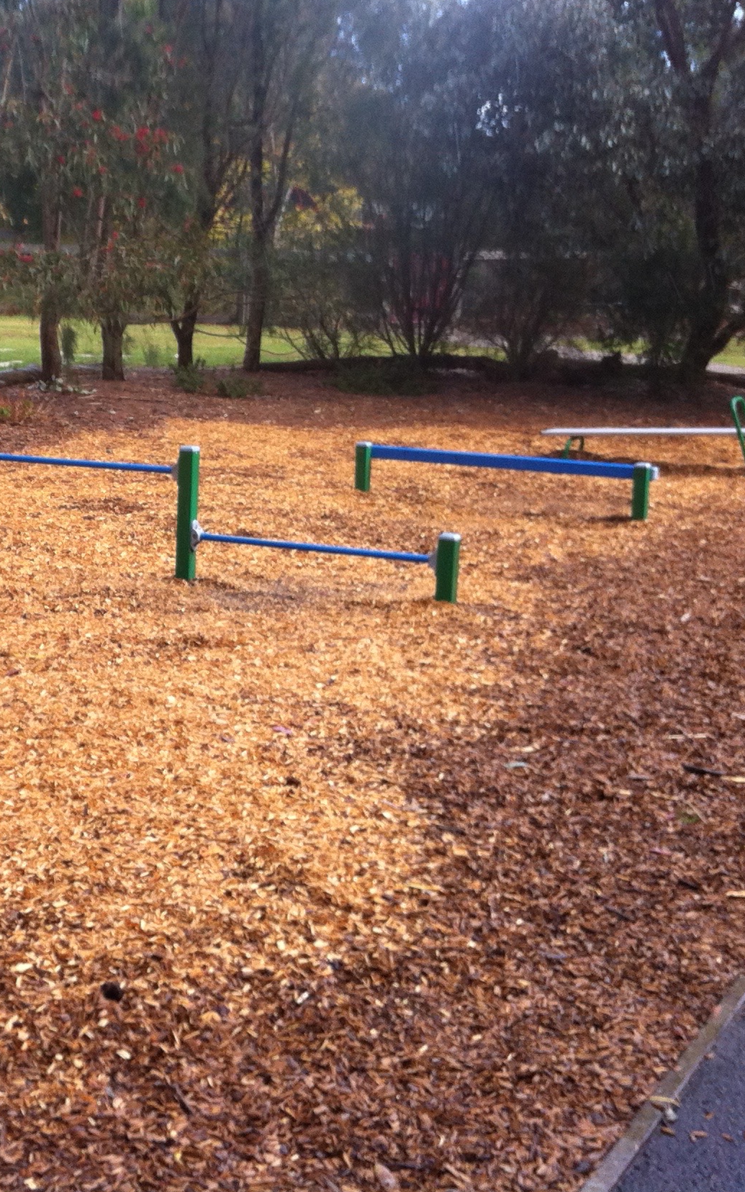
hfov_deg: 21.8
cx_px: 62
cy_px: 503
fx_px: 1884
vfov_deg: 35.0
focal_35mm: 58
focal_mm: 3.85
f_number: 2.8
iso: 80
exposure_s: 1/192
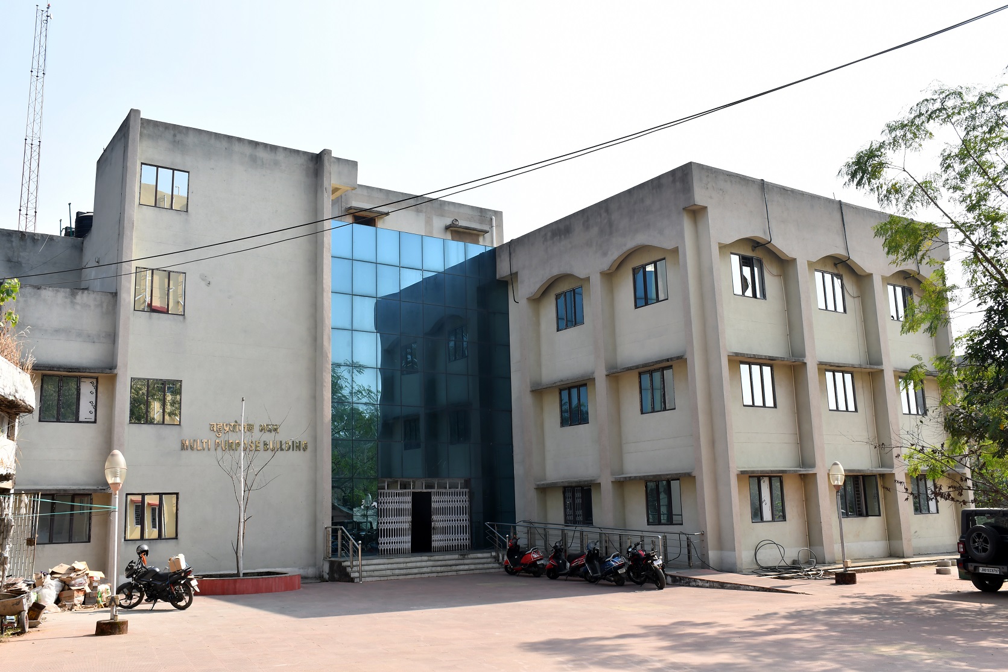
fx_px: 924
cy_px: 336
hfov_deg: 57.2
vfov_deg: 40.0
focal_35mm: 33
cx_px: 504
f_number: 10
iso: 125
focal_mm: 22
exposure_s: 1/125
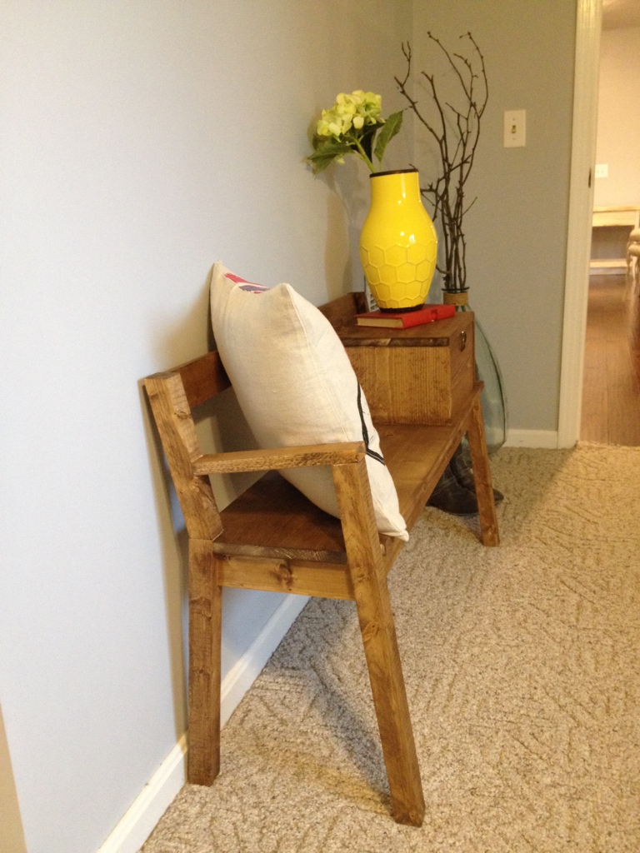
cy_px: 426
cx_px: 320
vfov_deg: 52.6
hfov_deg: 40.7
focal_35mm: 35
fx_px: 863
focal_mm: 4.28
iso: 250
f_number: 2.4
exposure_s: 1/20
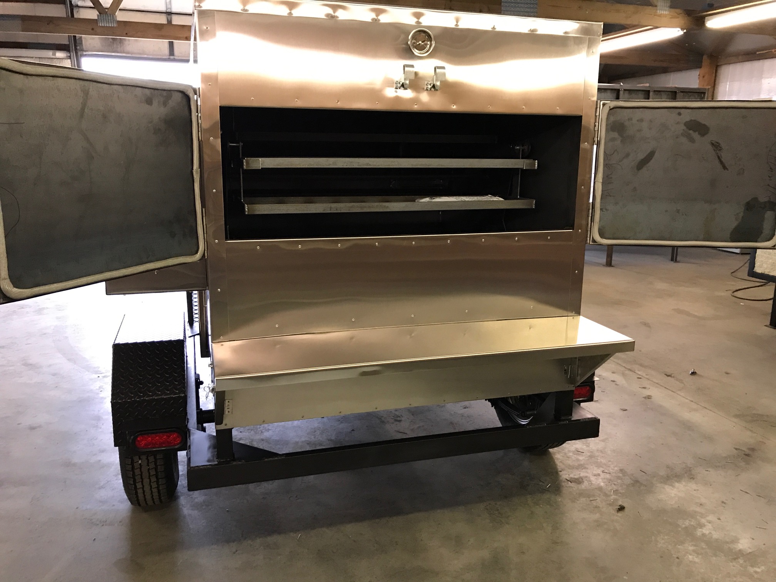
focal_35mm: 28
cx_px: 388
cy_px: 291
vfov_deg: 49.7
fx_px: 628
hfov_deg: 63.4
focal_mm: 3.99
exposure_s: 1/15
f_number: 1.8
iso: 80
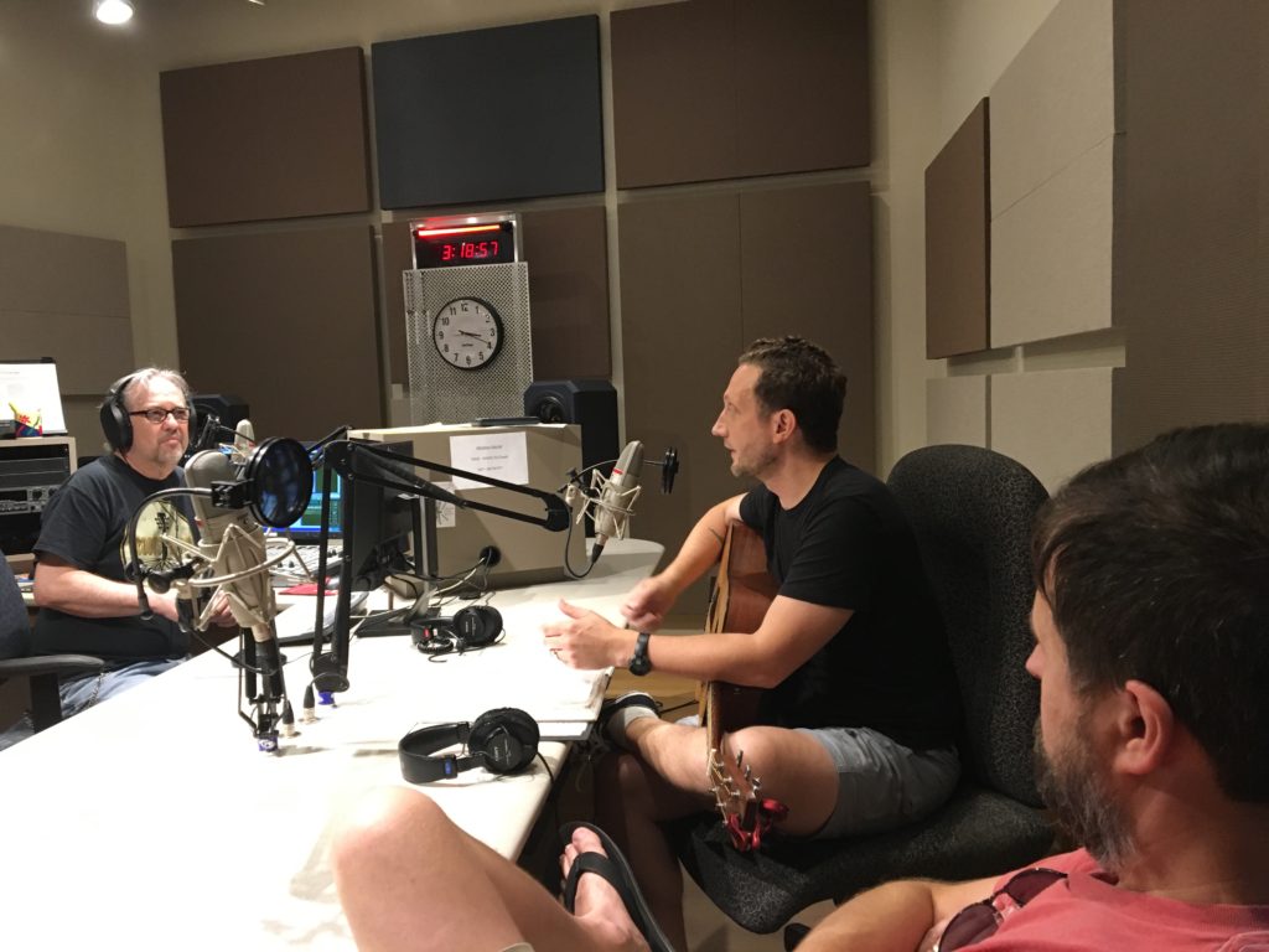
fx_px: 1063
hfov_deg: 61.7
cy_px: 476
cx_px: 634
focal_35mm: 29
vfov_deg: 48.2
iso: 160
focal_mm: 4.15
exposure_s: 1/30
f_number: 2.2
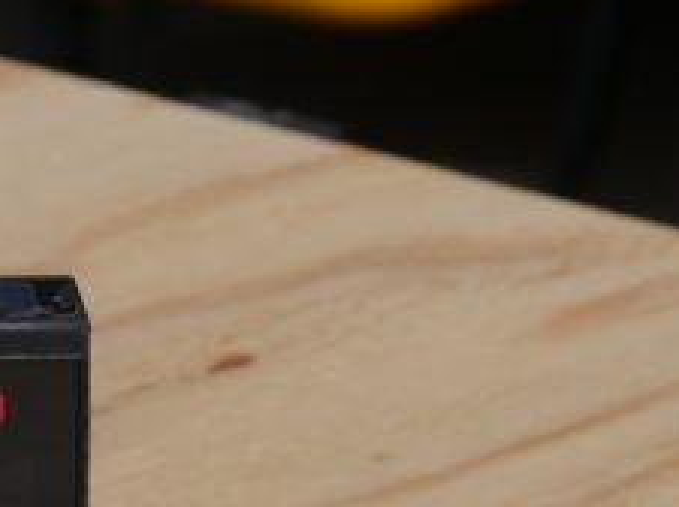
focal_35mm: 430
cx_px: -216
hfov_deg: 4.6
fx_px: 8421
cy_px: 637
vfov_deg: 3.4
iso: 200
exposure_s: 1/800
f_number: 9
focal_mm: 77
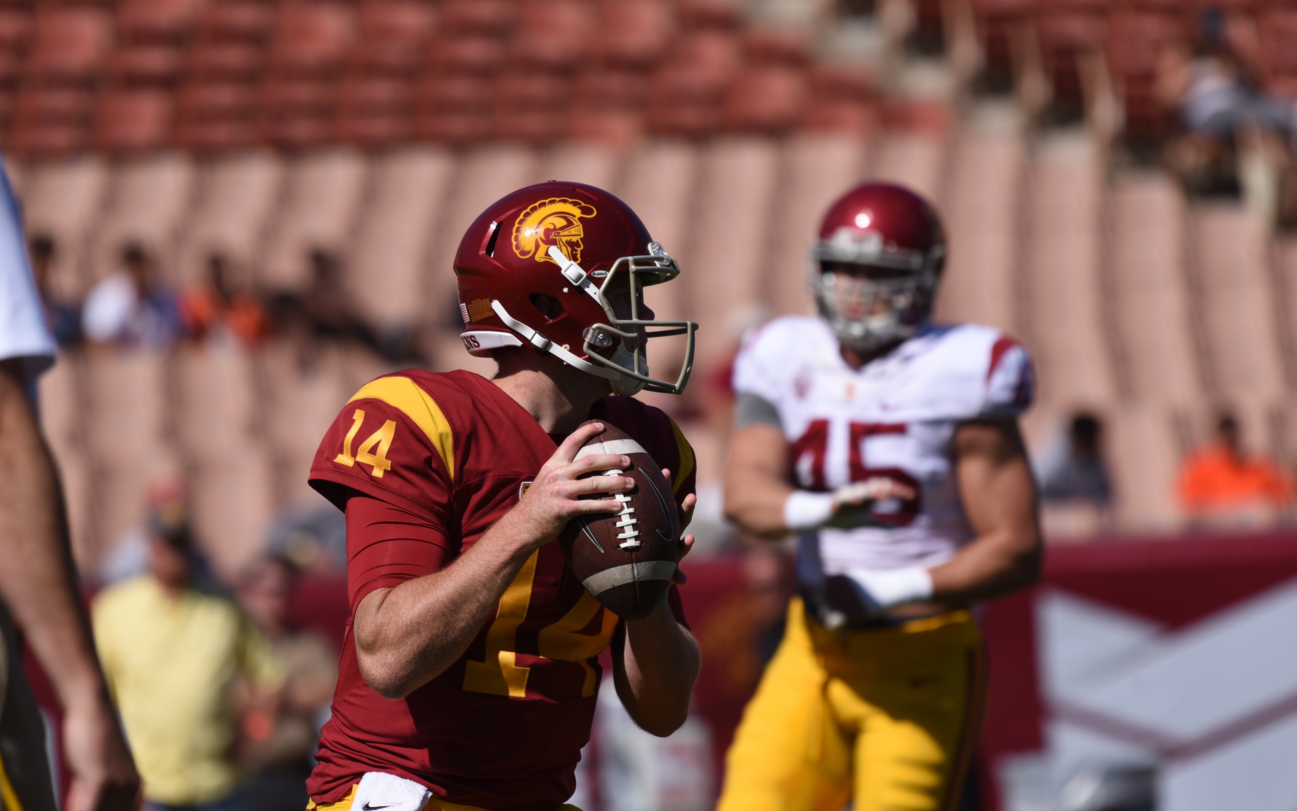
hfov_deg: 5.4
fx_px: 13715
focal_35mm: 388
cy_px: 428
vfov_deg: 3.4
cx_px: 648
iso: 400
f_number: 5.6
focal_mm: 380
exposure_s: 1/4000
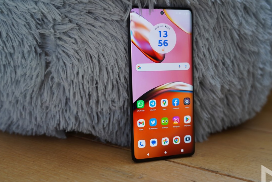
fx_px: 325
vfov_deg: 31.2
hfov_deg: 45.4
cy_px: 93
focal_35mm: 43
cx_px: 136
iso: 400
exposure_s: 1/60
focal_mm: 39
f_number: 4
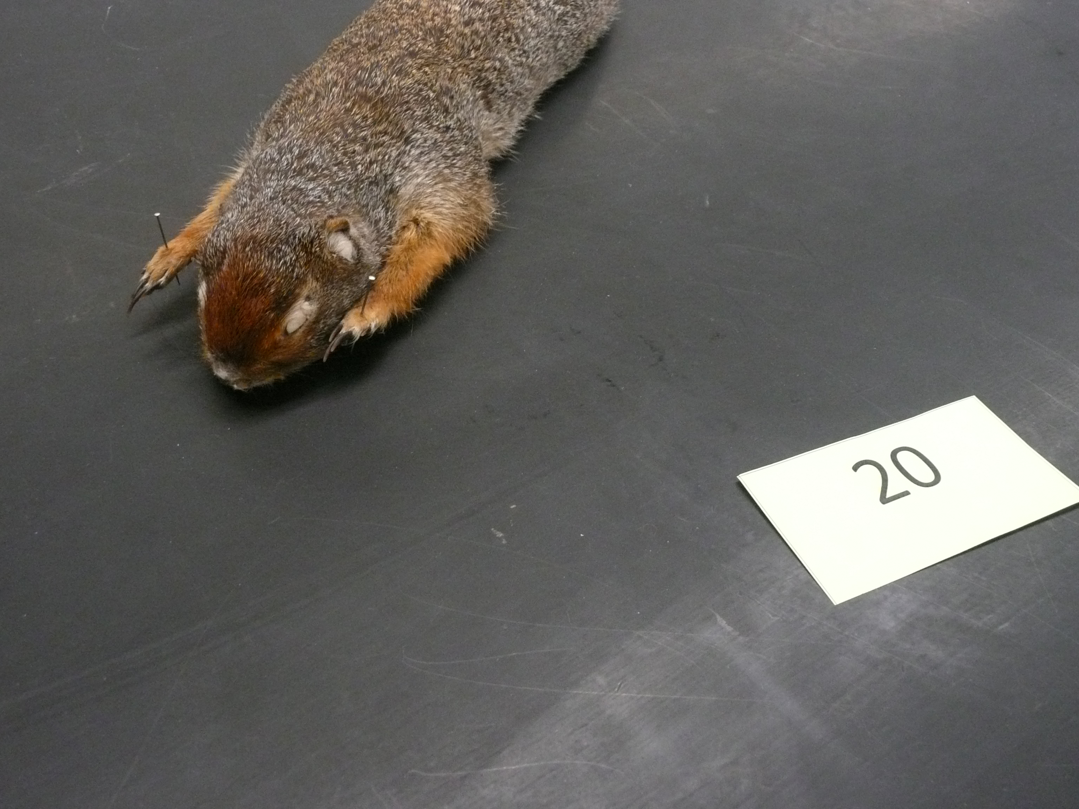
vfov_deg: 44.2
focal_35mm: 32
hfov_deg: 56.8
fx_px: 997
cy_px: 404
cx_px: 540
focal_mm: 5.2
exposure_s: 1/30
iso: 400
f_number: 3.5
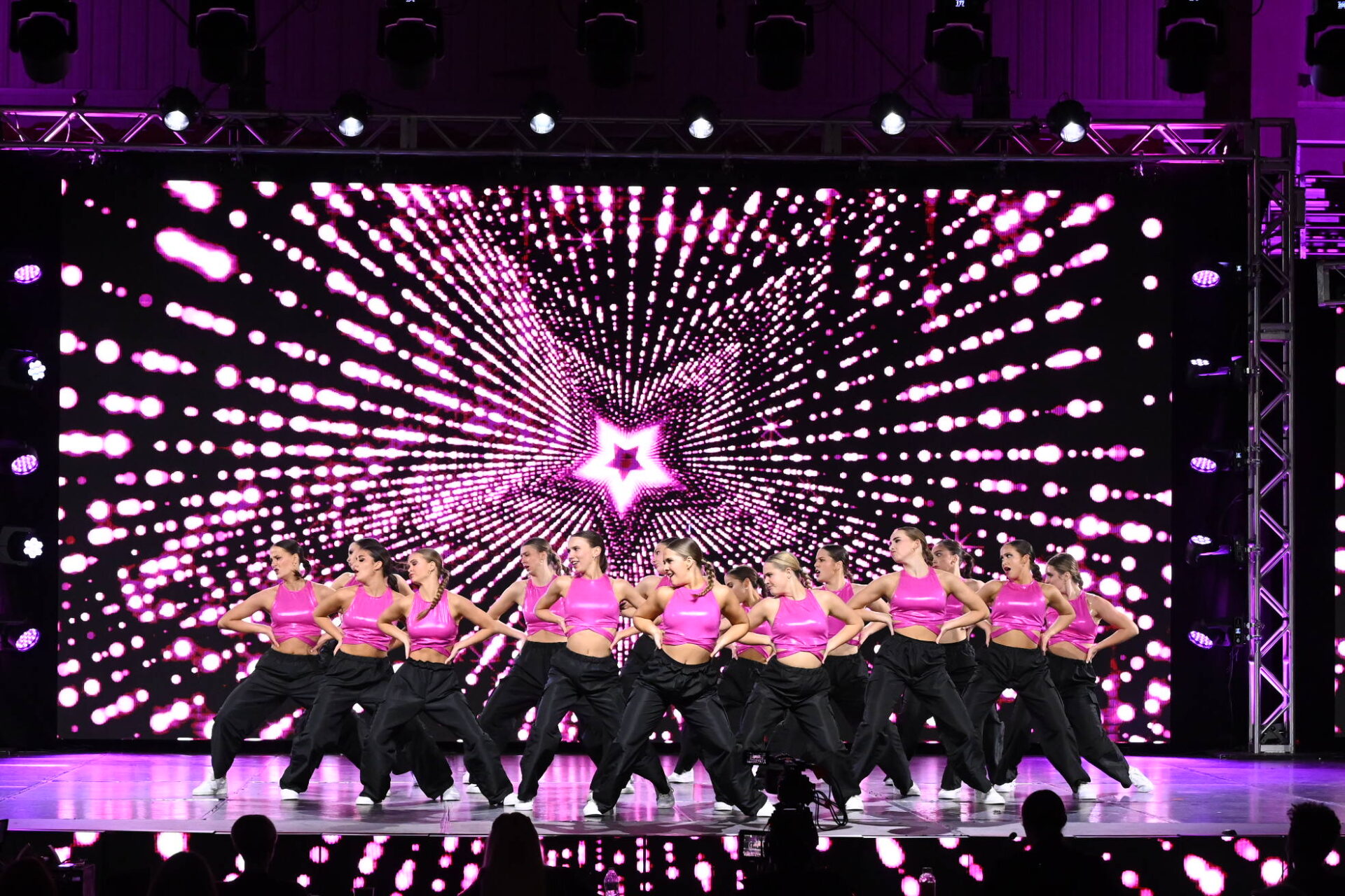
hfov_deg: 18.9
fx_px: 4035
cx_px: 672
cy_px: 448
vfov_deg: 12.7
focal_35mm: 108
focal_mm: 72
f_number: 4
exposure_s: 1/800
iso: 5000
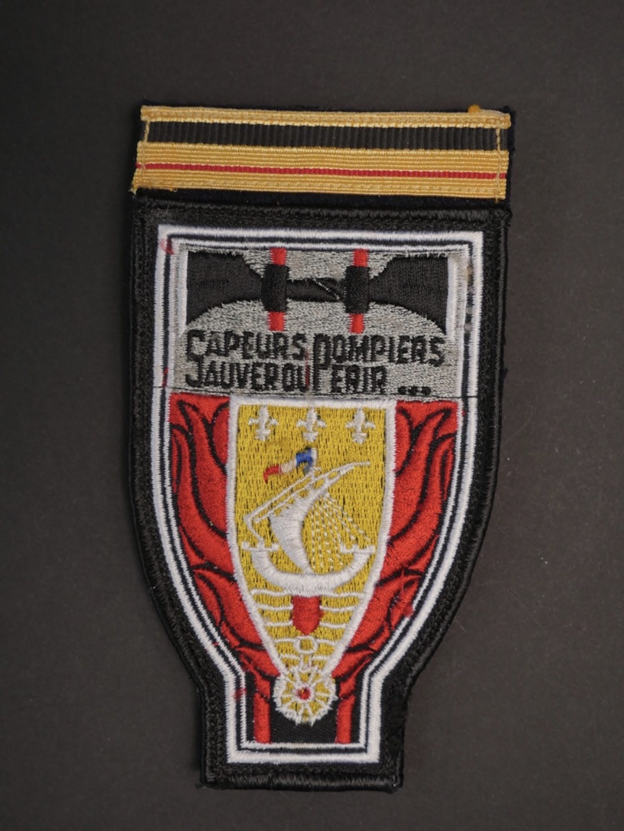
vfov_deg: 36.8
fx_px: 1250
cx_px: 312
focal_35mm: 52
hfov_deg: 28.0
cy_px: 416
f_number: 3.2
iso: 200
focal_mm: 26
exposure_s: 1/100
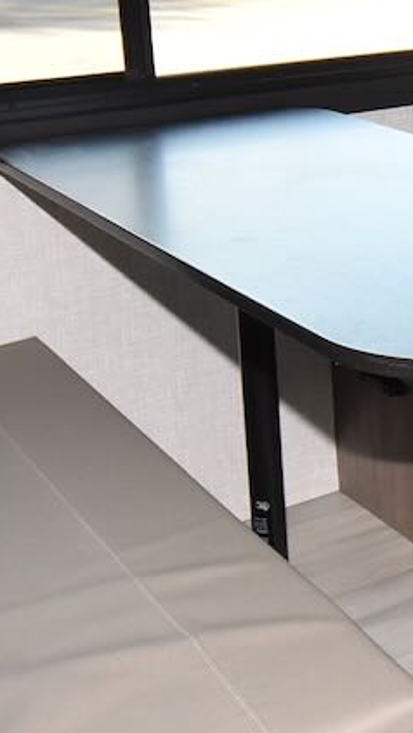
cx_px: 557
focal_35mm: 67
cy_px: 248
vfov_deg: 31.2
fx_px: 1304
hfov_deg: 16.8
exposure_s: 1/80
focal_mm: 10
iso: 800
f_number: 4.5
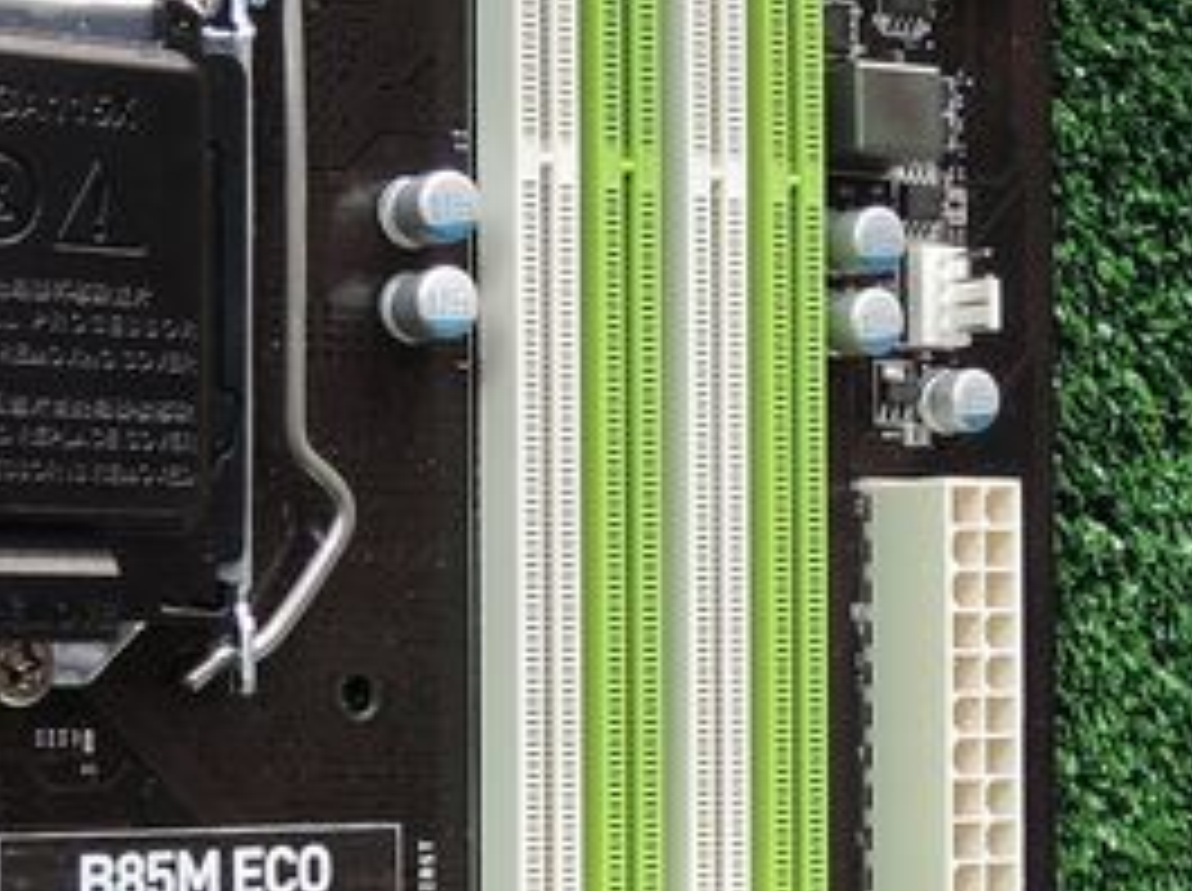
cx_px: 666
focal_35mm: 127
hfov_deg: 15.5
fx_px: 4367
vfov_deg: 11.6
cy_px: 684
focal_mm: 6
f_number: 3.2
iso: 160
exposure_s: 1/30
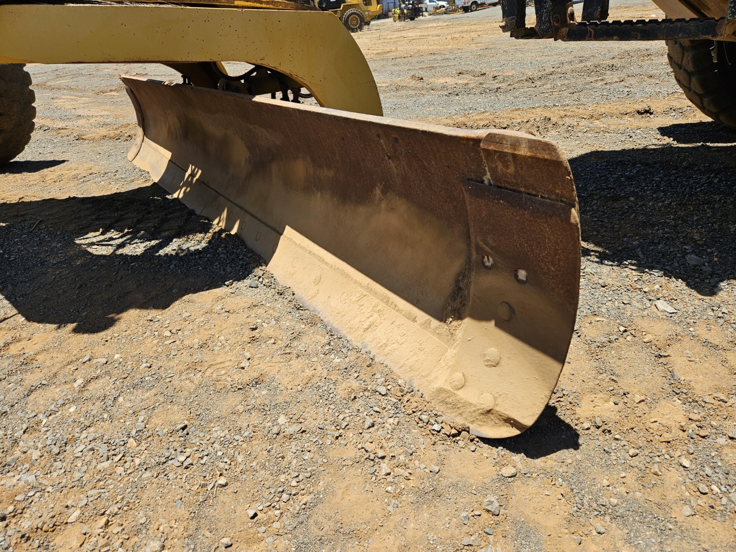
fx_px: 489
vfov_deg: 58.9
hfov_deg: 73.9
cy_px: 276
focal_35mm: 23
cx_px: 368
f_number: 1.8
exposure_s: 1/818
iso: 25
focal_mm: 5.4
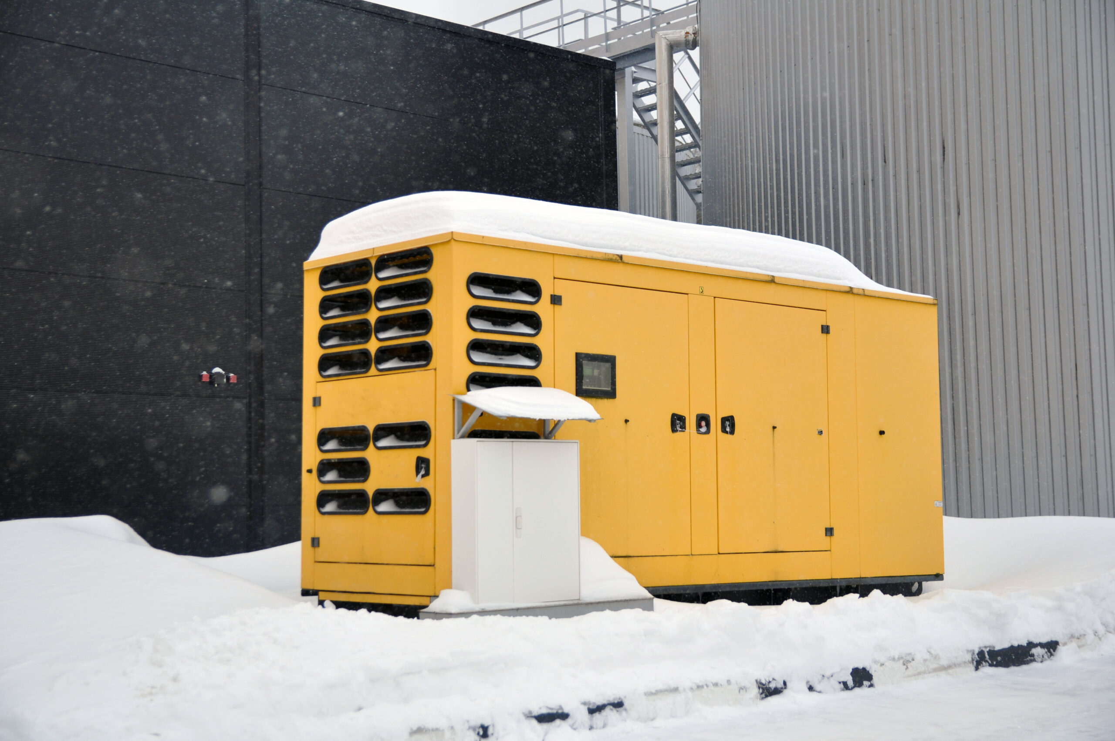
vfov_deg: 25.0
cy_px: 370
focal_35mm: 54
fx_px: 1670
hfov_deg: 36.9
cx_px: 558
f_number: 3.5
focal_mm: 36
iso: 200
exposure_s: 1/500
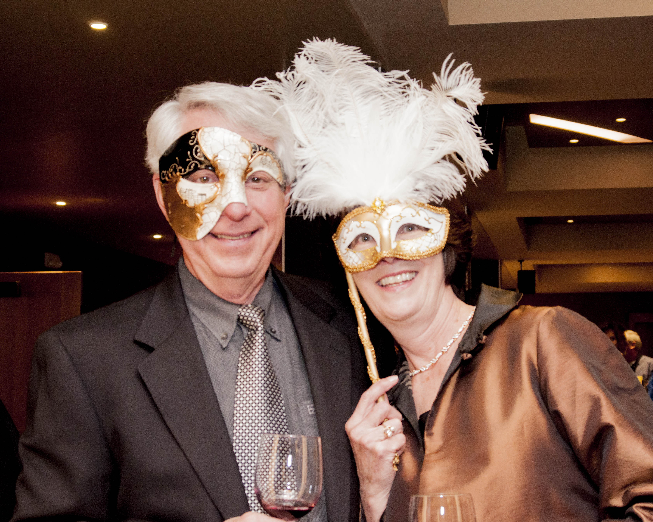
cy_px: 261
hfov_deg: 31.6
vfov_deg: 25.6
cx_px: 385
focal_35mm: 60
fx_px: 1151
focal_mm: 35
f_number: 6.3
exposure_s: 1/60
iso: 500
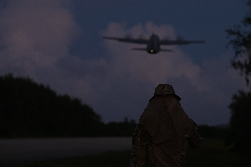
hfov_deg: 10.3
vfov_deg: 6.9
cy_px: 84
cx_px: 126
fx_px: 1393
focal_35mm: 200
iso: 1000
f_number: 8
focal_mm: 200
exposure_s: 1/100
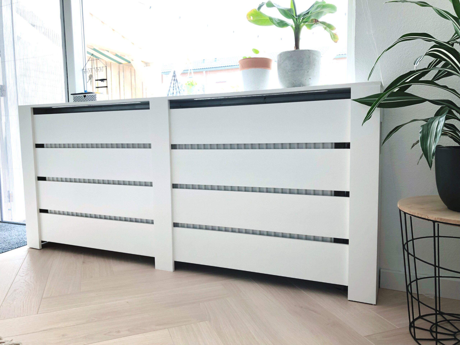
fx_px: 372
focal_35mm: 28
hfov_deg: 63.4
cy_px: 172
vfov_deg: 49.7
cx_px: 230
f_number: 1.8
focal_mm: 3.99
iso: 125
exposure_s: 1/120
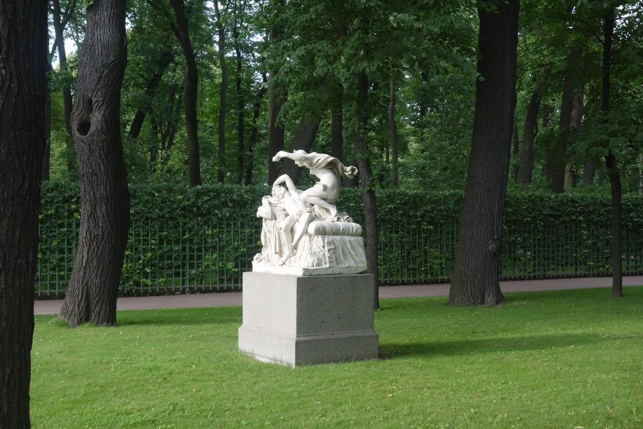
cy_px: 214
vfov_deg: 26.5
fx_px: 911
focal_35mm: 51
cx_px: 322
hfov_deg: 38.9
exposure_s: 1/320
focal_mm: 18.45
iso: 800
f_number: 5.6
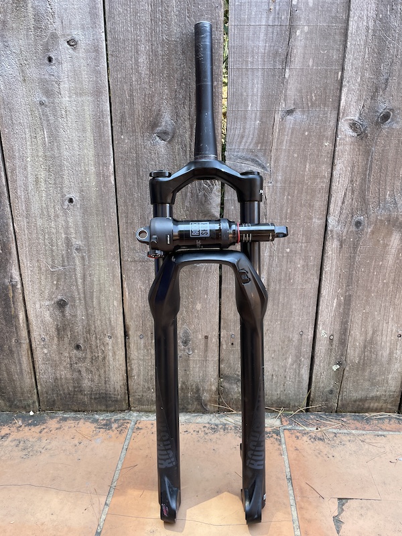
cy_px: 268
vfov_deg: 67.3
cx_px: 201
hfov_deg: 53.1
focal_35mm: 26
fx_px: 403
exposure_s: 1/121
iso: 50
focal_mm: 4.2
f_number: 1.6
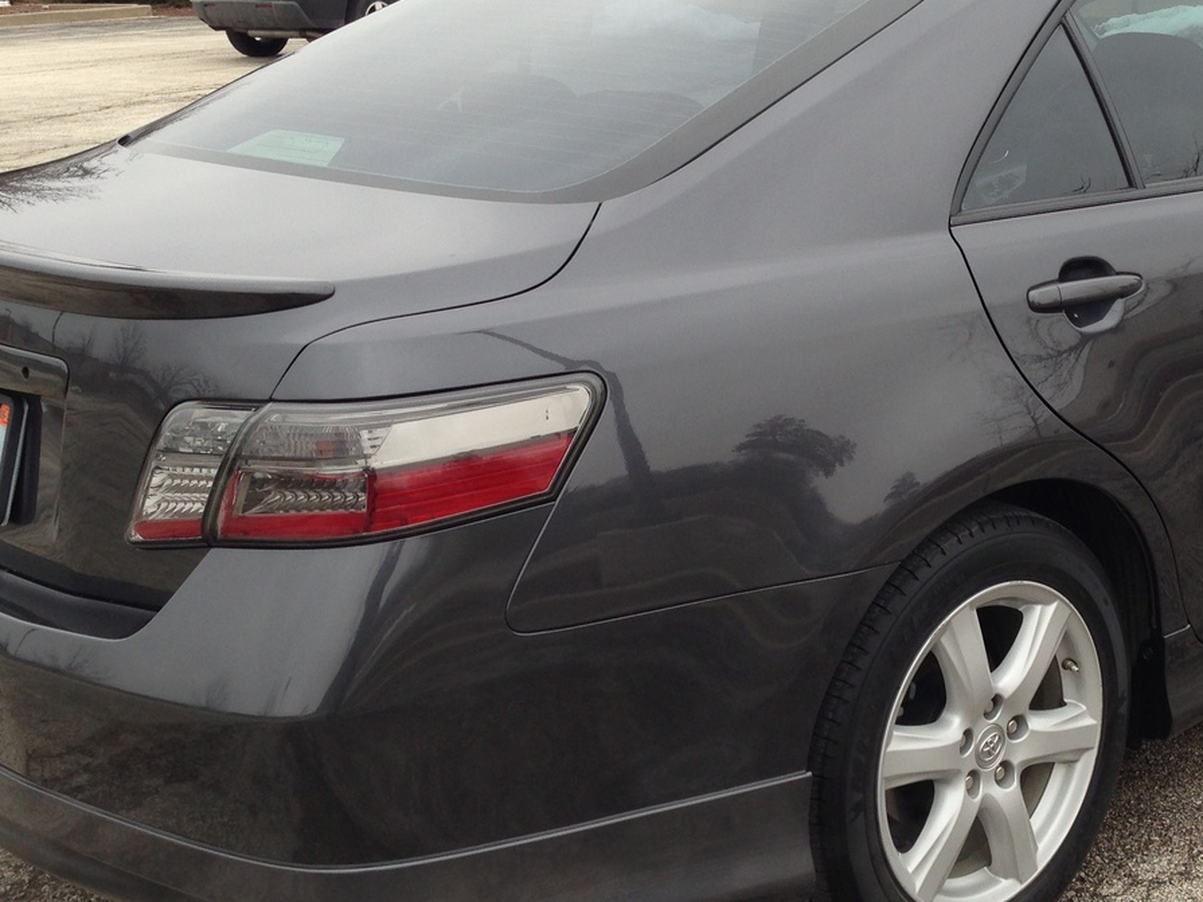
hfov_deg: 32.3
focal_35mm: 59
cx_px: 848
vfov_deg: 24.8
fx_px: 2050
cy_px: 433
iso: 50
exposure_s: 1/374
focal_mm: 4.13
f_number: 2.4
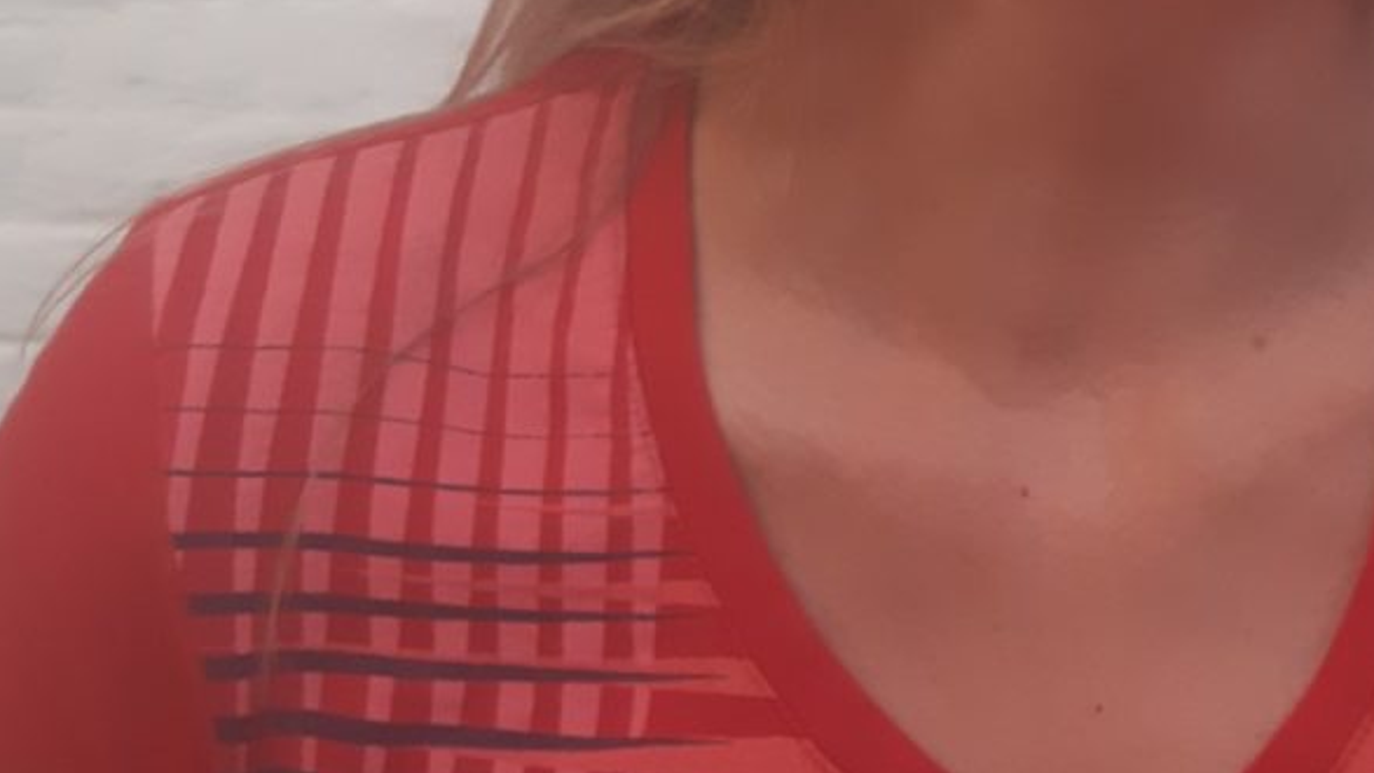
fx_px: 2805
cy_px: -384
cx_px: 1180
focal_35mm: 77
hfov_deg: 26.8
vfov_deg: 14.6
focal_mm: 3.93
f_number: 1.7
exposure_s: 1/50
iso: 160
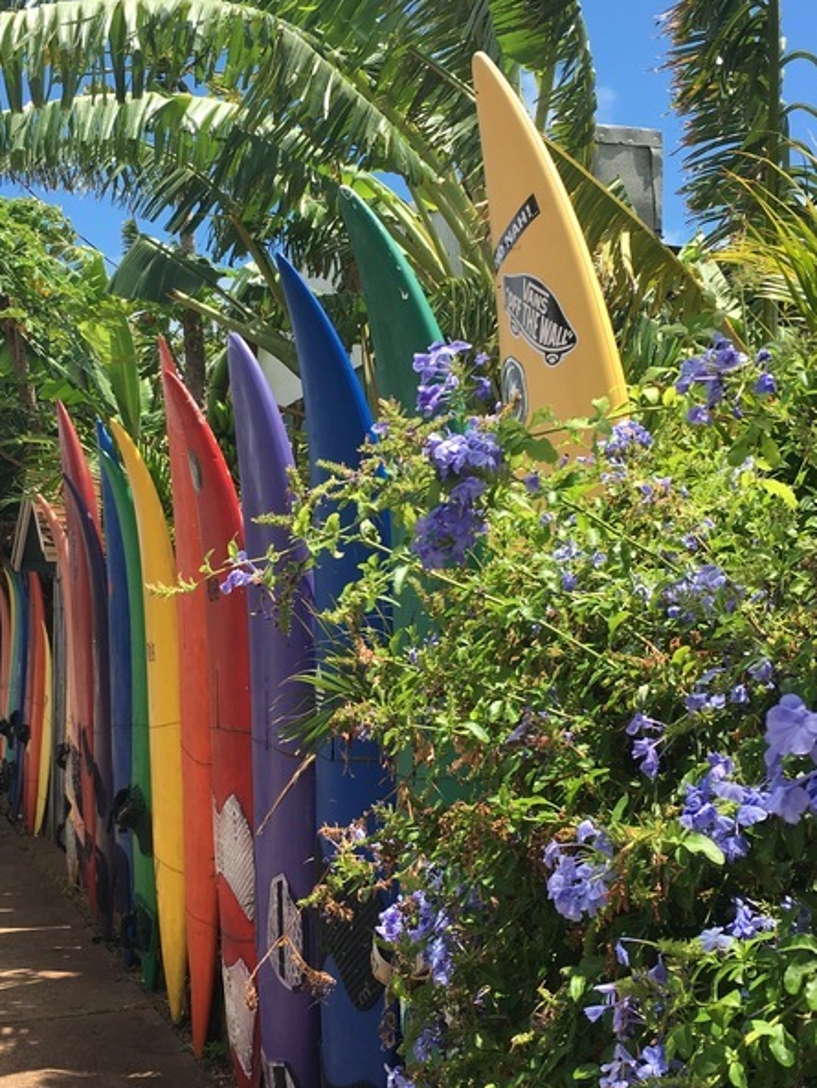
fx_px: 1384
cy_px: 550
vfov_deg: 42.9
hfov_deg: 32.8
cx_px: 357
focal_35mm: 44
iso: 25
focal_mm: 4.15
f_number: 2.2
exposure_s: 1/986
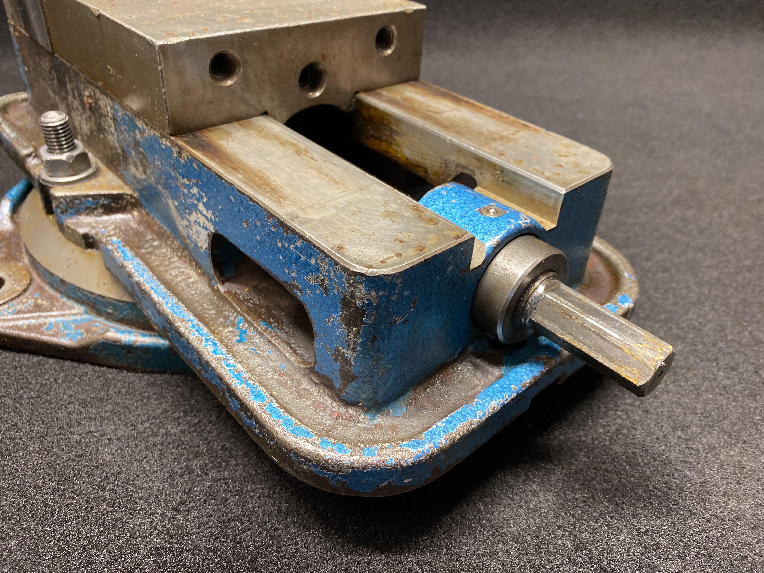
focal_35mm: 26
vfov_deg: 53.1
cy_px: 286
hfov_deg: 67.3
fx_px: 574
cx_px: 382
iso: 200
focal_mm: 4.25
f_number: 1.8
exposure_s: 1/50
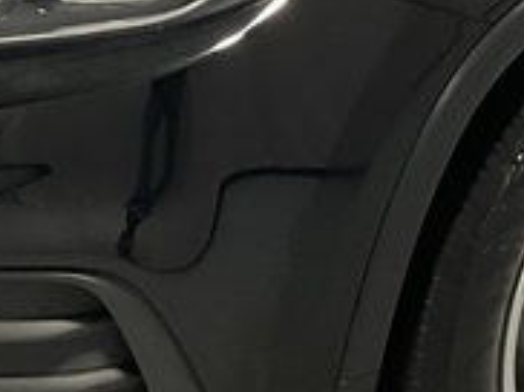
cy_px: -138
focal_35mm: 153
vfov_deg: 9.5
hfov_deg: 12.9
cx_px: 394
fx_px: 2313
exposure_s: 1/60
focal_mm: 3
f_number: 1.8
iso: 100
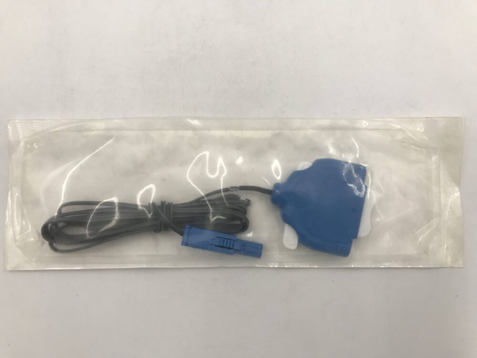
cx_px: 238
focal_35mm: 28
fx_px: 386
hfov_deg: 63.4
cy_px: 179
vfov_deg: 49.7
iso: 25
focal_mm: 3.99
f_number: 1.8
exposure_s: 1/40
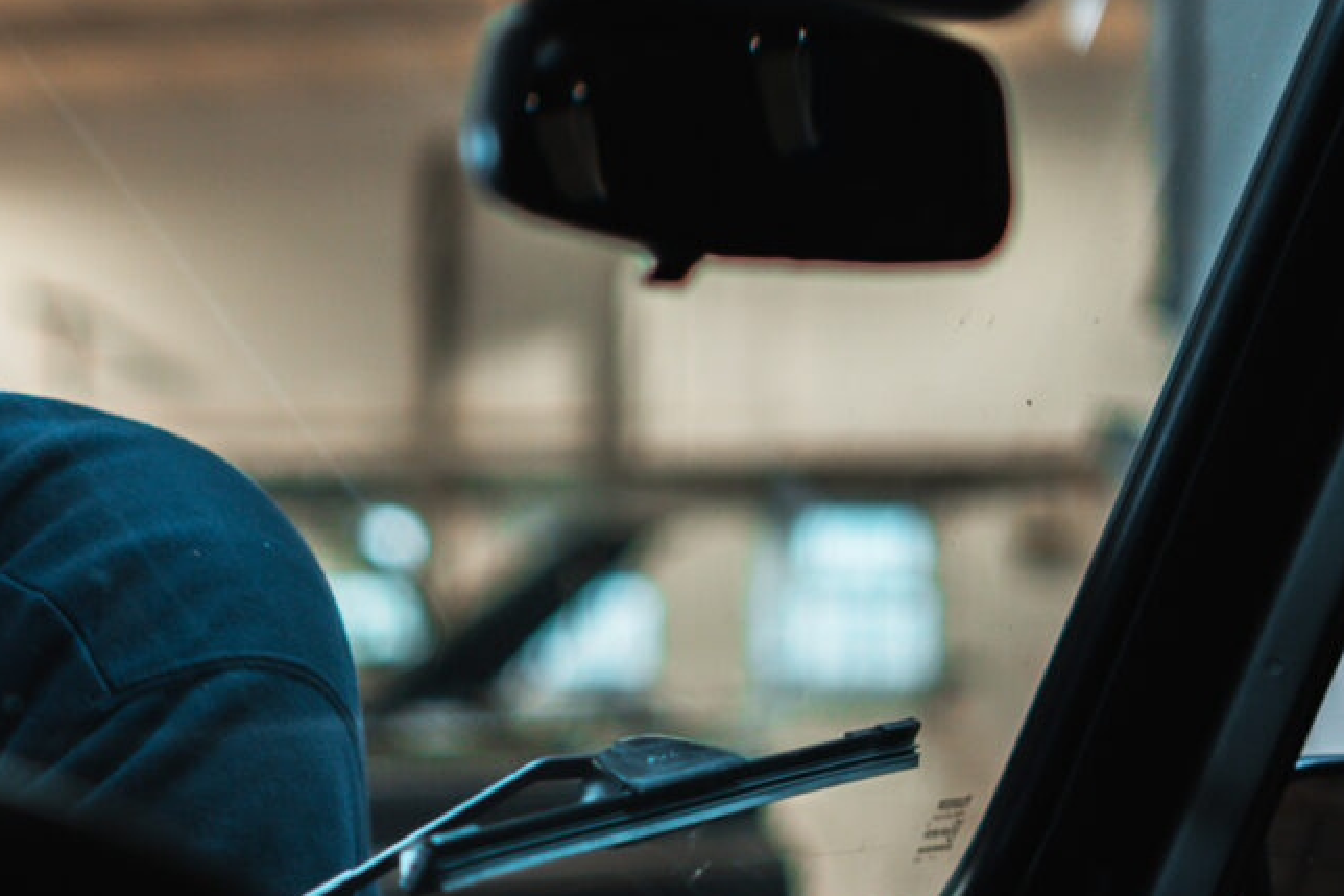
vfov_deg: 8.6
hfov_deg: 12.5
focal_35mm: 159
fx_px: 5934
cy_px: 412
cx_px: -440
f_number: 2.2
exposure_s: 1/125
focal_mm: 50
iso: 100
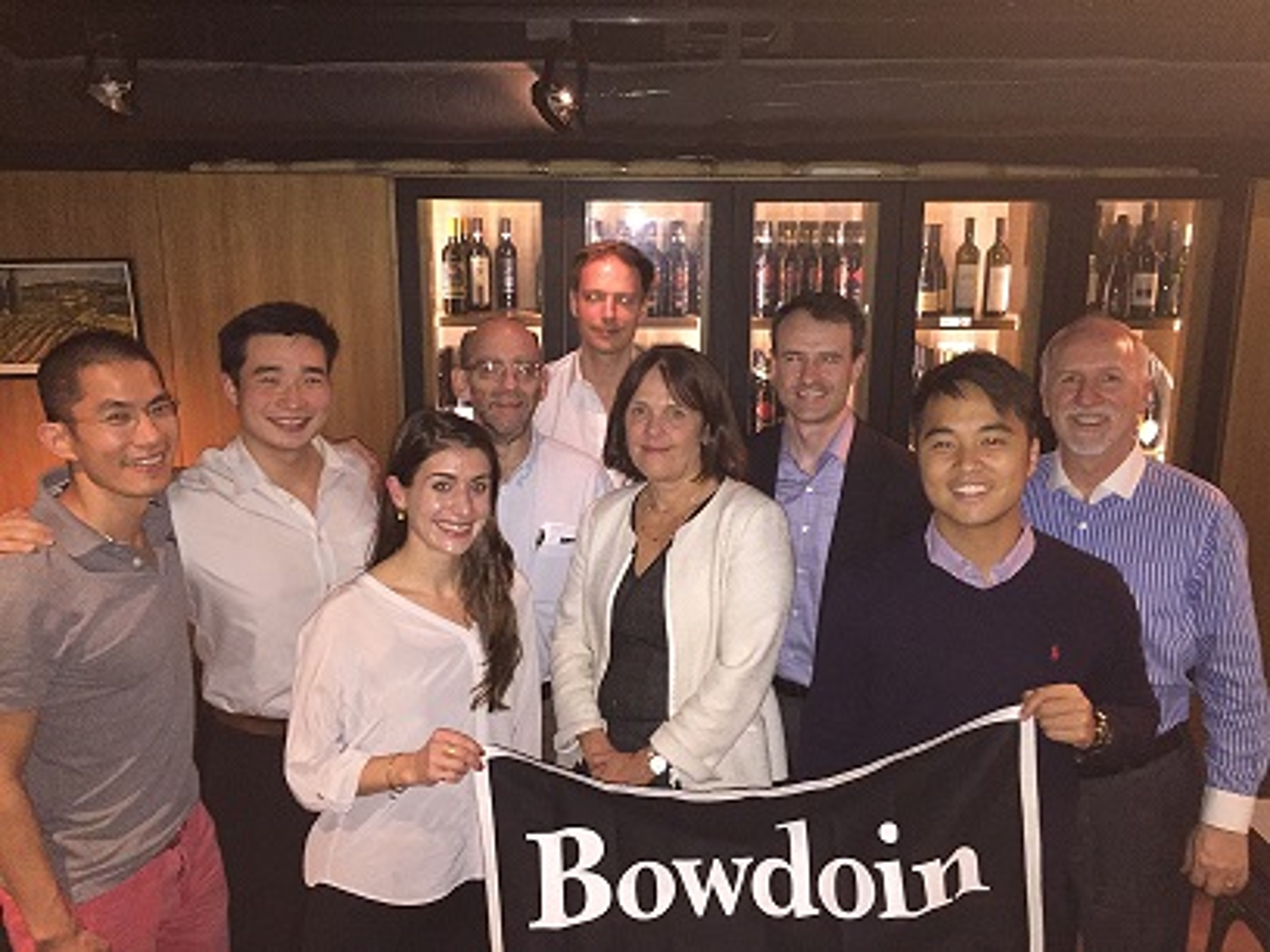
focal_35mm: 29
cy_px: 476
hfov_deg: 61.7
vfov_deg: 48.2
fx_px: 1064
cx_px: 635
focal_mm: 4.15
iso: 320
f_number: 2.2
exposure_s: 1/17
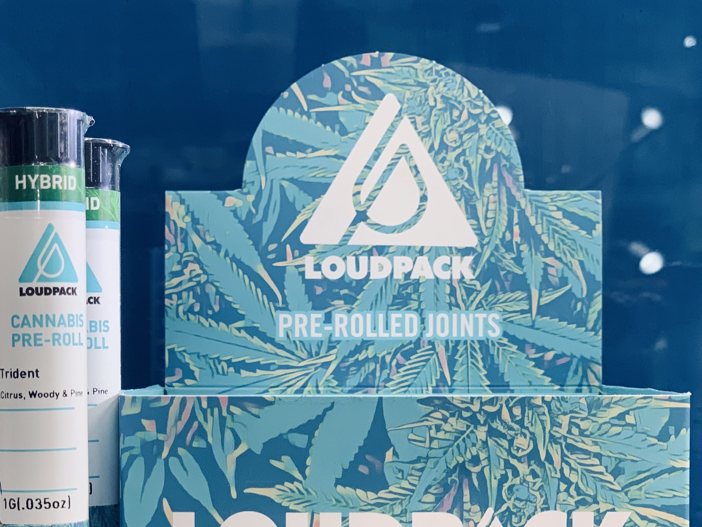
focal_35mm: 80
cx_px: 325
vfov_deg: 18.4
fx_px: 1622
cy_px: 376
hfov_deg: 24.4
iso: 80
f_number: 2.4
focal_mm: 6
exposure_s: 1/122
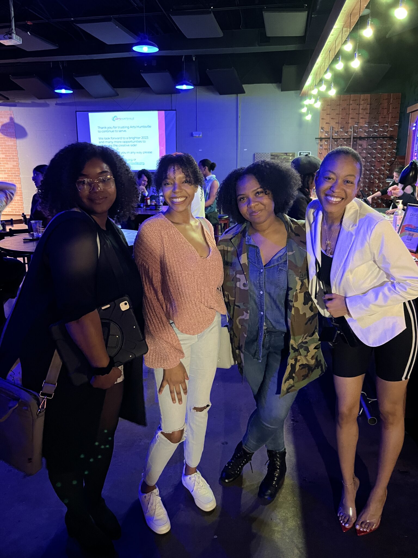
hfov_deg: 53.1
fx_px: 419
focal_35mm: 26
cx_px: 209
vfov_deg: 67.3
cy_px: 279
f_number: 1.5
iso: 1000
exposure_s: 1/15
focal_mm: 5.7
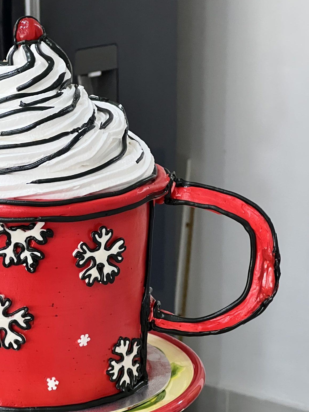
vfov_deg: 15.5
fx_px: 1512
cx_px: 65
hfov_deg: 11.6
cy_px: 256
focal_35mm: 127
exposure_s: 1/60
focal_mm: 9
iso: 400
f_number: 2.8
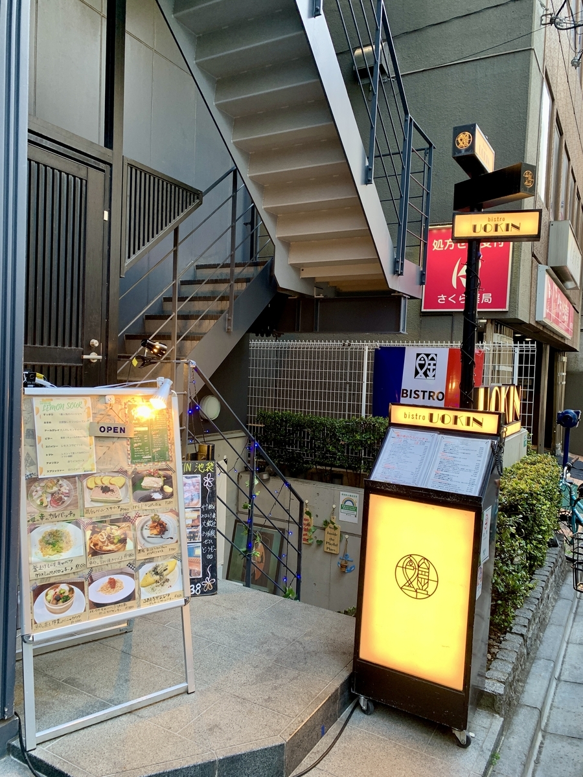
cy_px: 388
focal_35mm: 26
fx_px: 584
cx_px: 292
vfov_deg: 67.3
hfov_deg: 53.1
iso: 50
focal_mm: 4.25
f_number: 1.8
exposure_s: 1/50
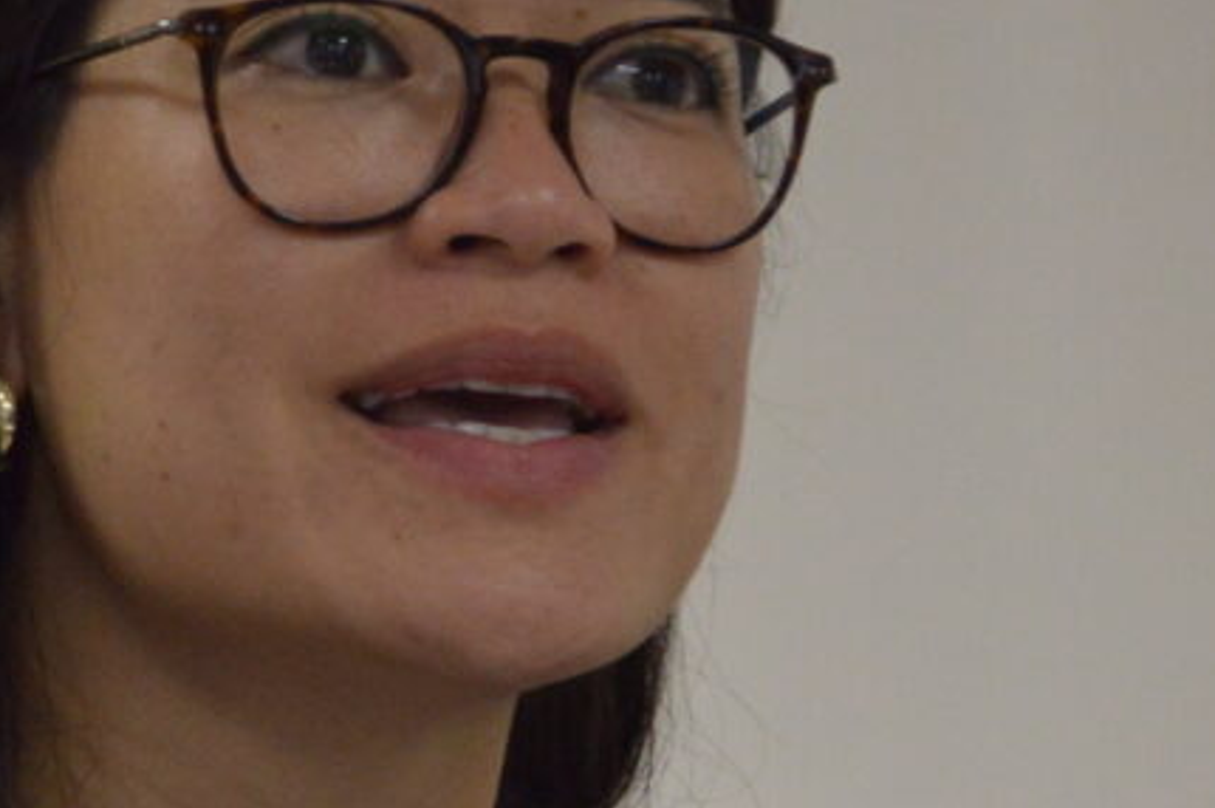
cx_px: 305
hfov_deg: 7.0
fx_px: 9941
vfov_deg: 4.6
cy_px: 829
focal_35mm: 295
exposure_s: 1/60
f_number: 5.6
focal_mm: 55
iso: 1400
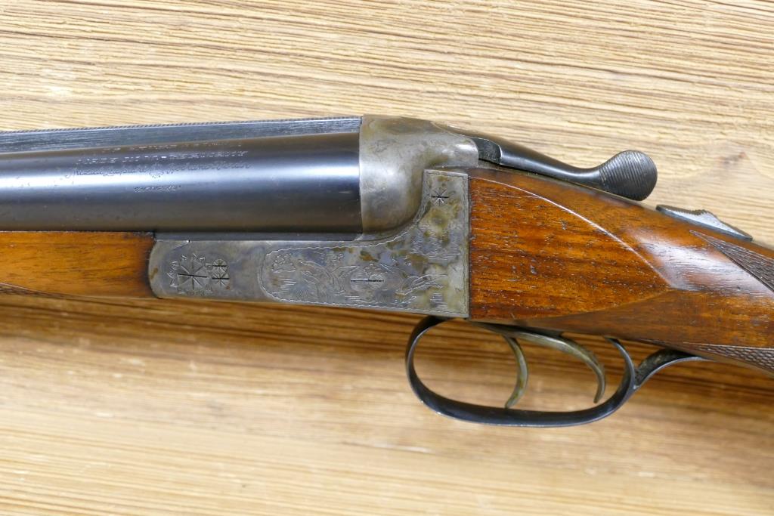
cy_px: 258
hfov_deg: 39.6
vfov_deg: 27.0
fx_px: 1075
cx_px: 387
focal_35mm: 50
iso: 1600
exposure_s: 1/50
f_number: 3.3
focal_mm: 18.17
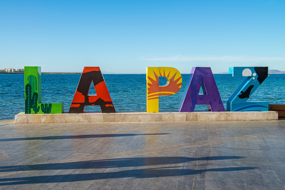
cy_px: 95
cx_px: 142
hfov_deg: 44.5
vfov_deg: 30.5
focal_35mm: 44
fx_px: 348
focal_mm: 44
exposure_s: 1/640
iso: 400
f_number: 8
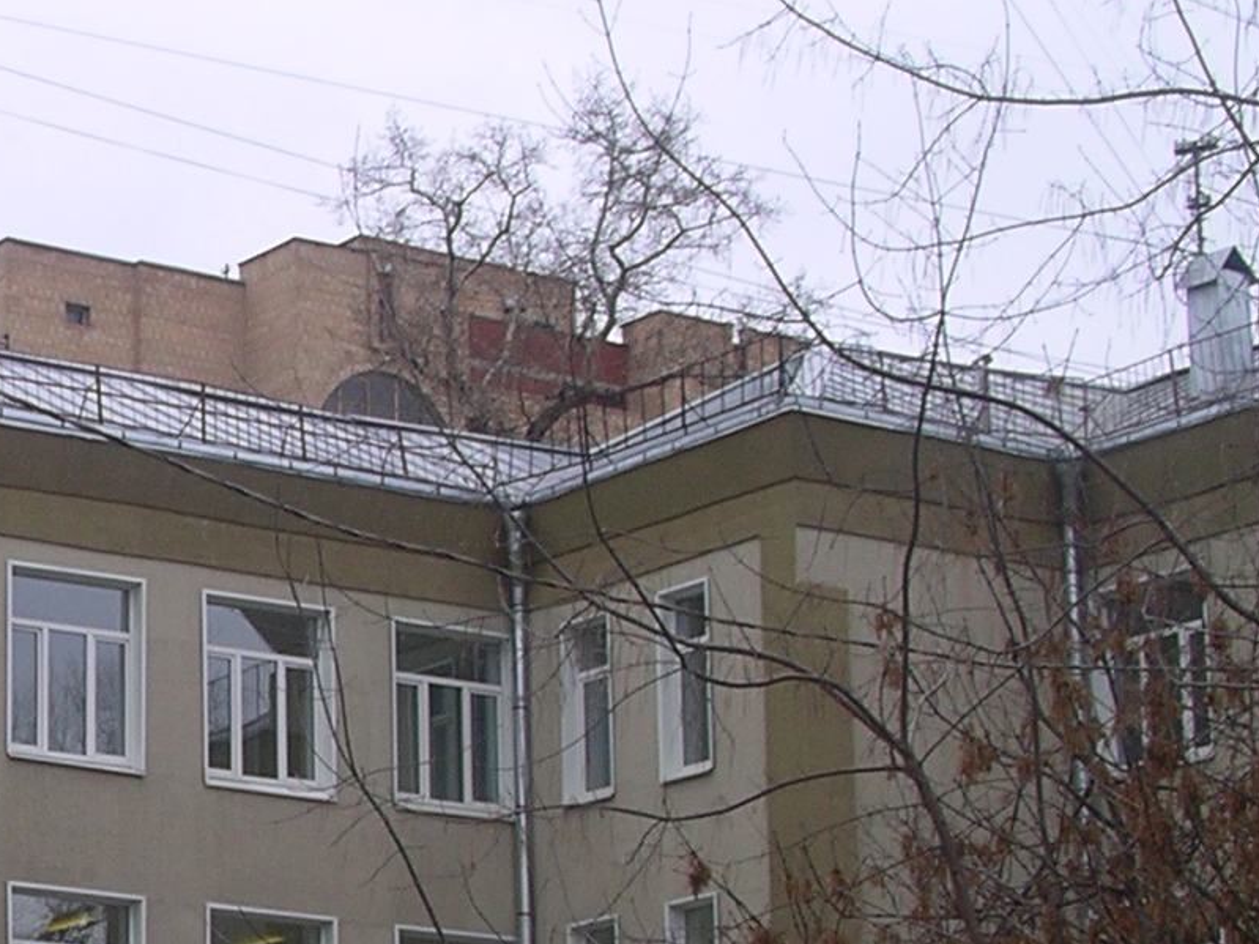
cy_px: 837
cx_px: -424
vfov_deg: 12.3
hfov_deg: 15.5
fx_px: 4364
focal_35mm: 120
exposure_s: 1/125
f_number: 3
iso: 64
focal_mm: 7.8
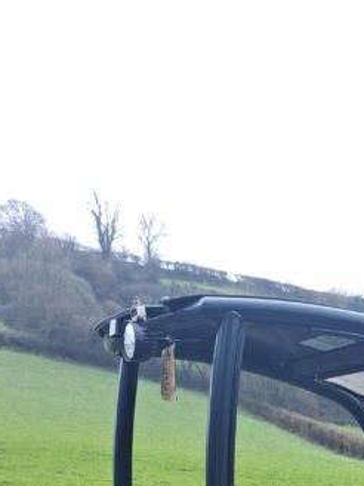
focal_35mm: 79
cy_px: 787
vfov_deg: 20.2
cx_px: 463
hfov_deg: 17.6
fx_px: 1108
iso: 50
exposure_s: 1/143
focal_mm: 5.23
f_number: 1.8
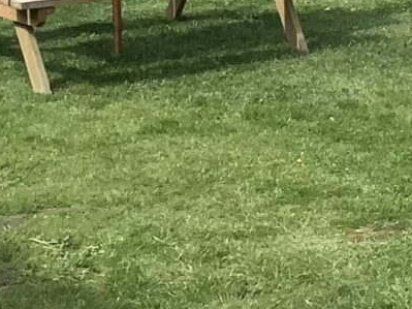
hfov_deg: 10.9
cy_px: -228
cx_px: 920
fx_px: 1892
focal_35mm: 159
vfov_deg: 9.0
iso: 25
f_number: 2.4
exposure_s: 1/1253
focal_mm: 3.3
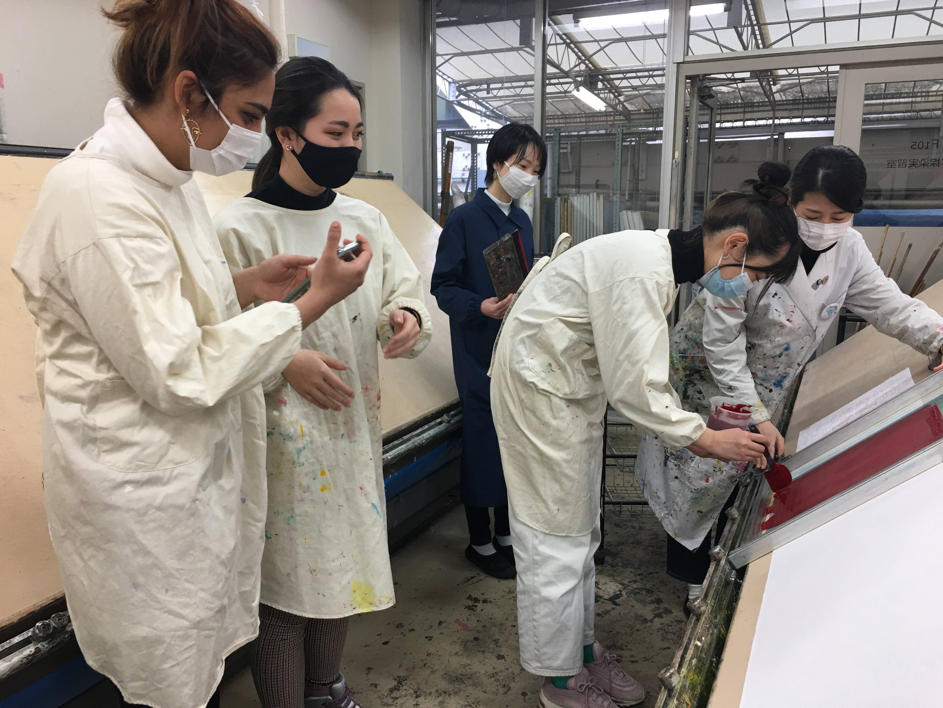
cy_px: 354
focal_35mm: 29
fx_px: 790
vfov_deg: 48.2
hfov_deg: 61.7
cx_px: 472
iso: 25
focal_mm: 4.15
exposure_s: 1/30
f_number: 2.2
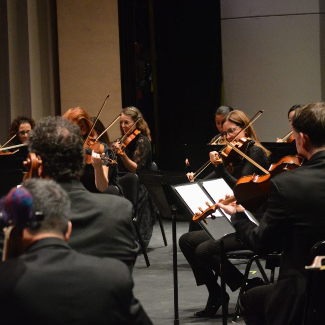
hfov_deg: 13.9
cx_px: 96
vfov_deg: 13.9
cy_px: 163
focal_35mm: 126
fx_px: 1335
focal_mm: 65
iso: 3200
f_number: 4.2
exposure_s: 1/125
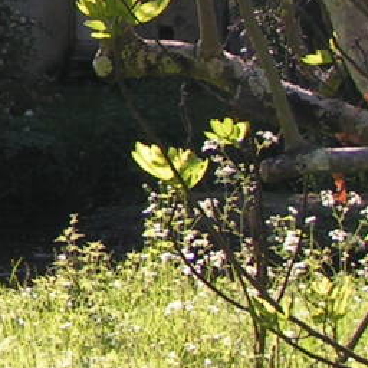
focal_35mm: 178
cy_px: -27
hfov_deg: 9.0
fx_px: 2141
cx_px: -486
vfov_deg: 9.7
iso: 50
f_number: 5
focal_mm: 6.6
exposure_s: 1/160
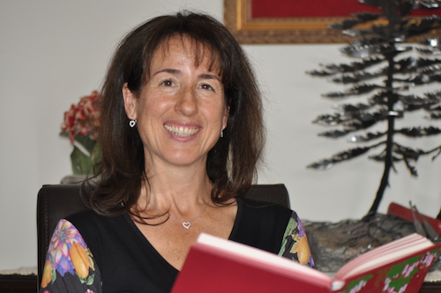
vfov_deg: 8.7
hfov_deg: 13.1
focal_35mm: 158
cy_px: 146
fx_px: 1927
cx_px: 220
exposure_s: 1/60
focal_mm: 105
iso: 800
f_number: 2.8
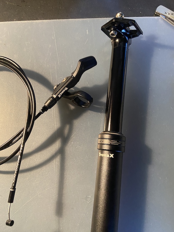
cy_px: 116
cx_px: 87
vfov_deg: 67.3
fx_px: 174
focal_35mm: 26
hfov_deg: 53.1
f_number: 1.8
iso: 640
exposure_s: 1/40
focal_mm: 4.25
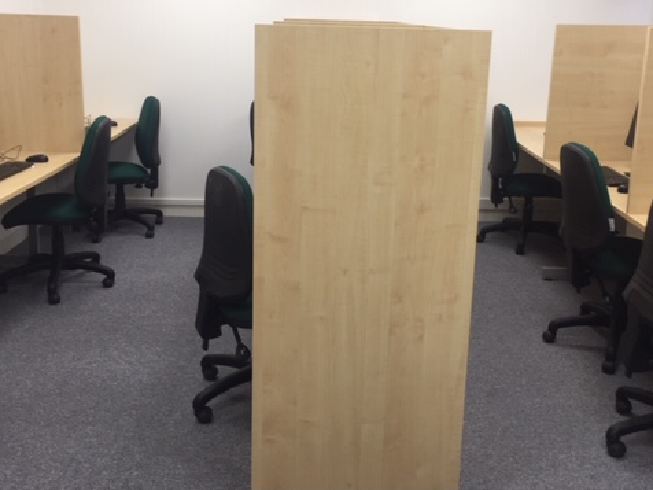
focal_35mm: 39
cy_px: 191
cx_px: 335
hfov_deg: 47.9
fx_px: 736
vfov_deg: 36.7
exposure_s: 1/50
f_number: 2.2
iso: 40
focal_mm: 4.15
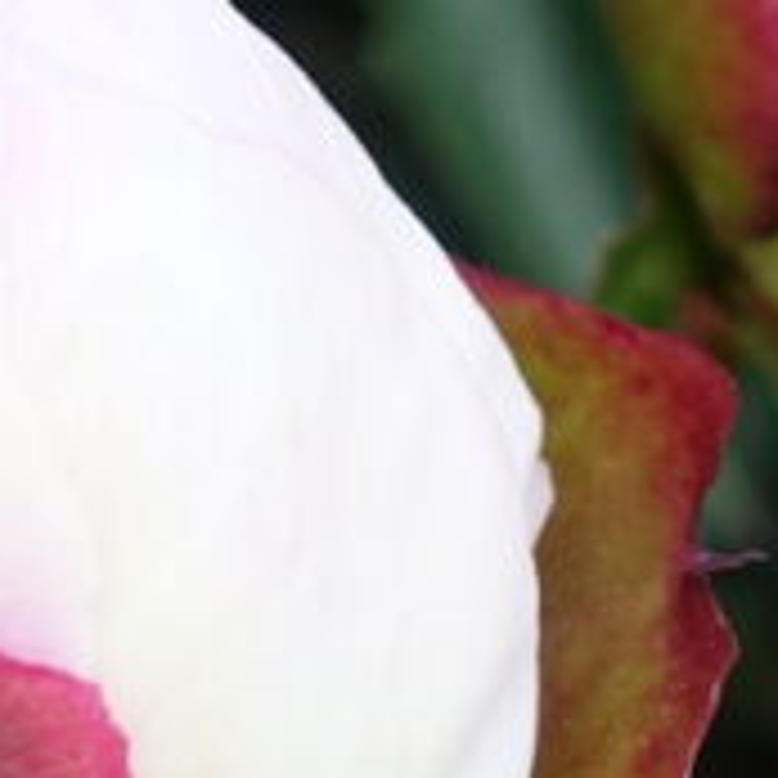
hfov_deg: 9.5
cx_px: -148
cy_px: -288
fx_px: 4602
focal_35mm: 181
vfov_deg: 9.5
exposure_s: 1/200
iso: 125
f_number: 4
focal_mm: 8.8
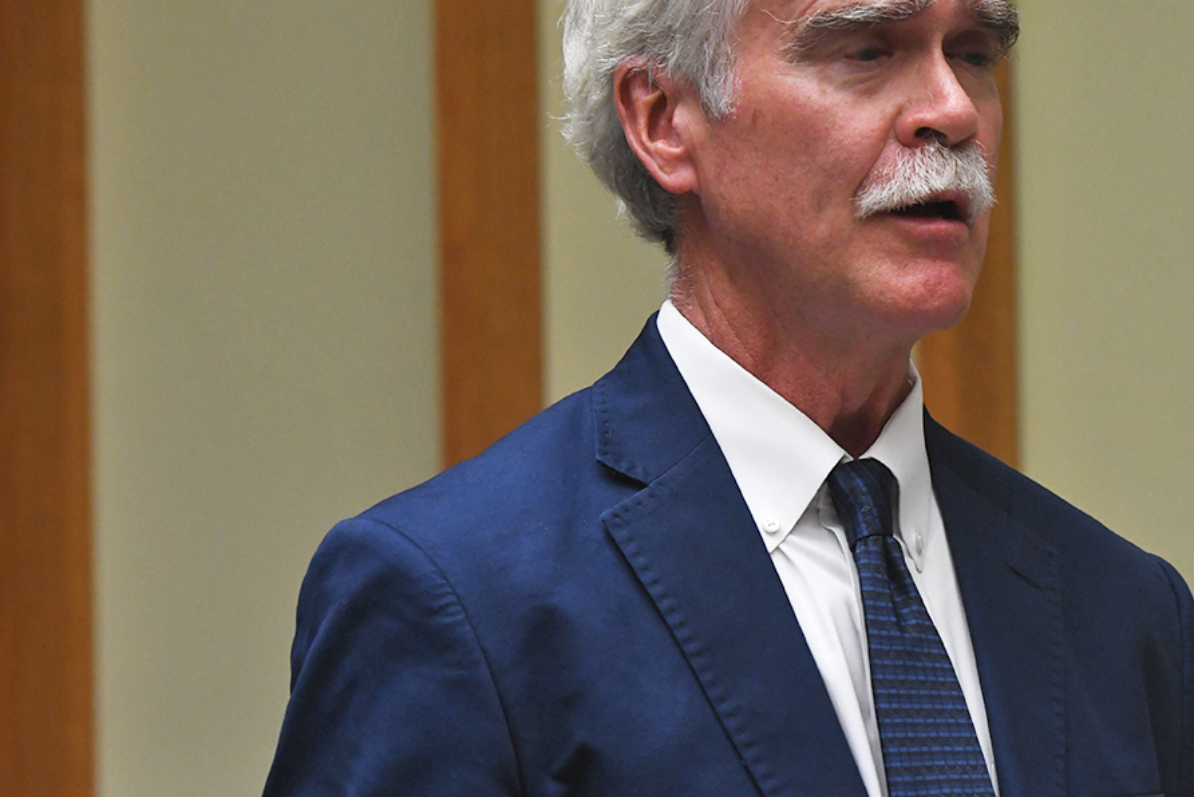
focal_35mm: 251
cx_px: 1178
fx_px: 8326
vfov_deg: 5.5
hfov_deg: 8.2
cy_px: 563
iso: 1600
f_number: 4.5
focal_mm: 112
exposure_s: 1/60
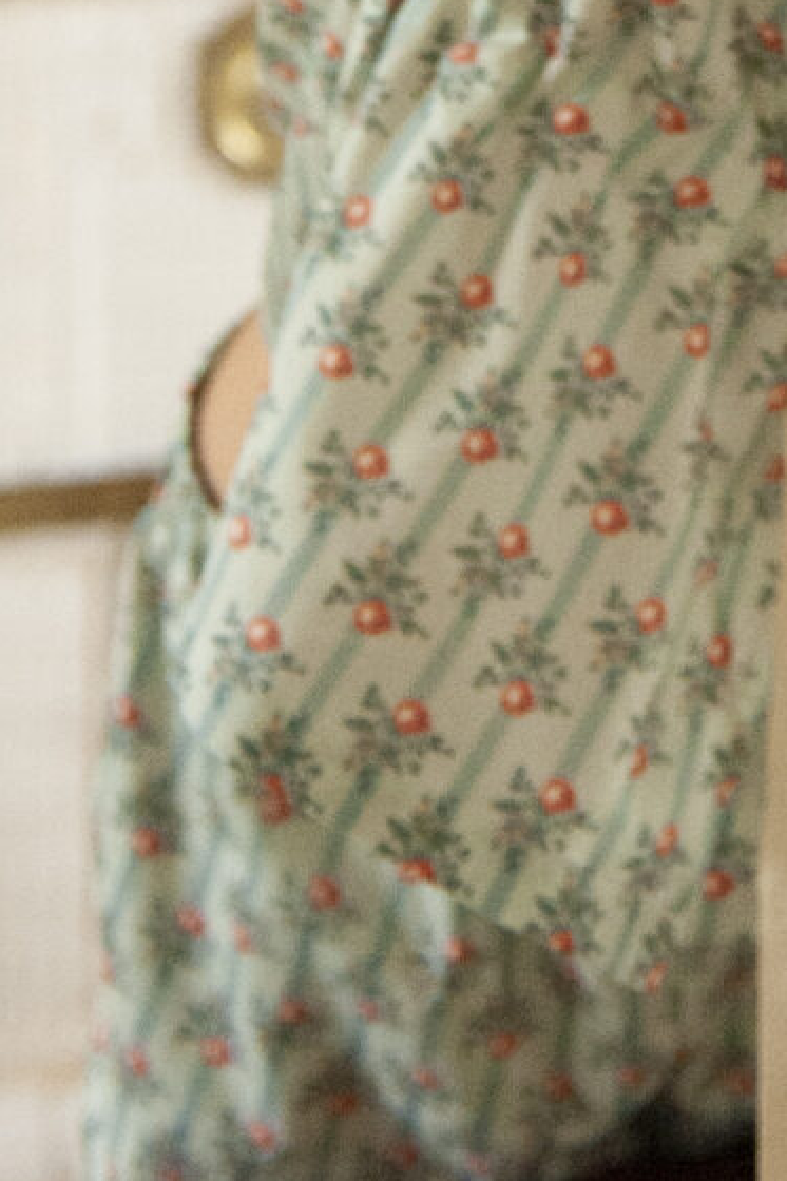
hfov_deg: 6.7
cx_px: 1153
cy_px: -1411
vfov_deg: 9.4
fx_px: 6595
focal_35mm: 201
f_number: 3.5
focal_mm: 44
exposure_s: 1/160
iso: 2500
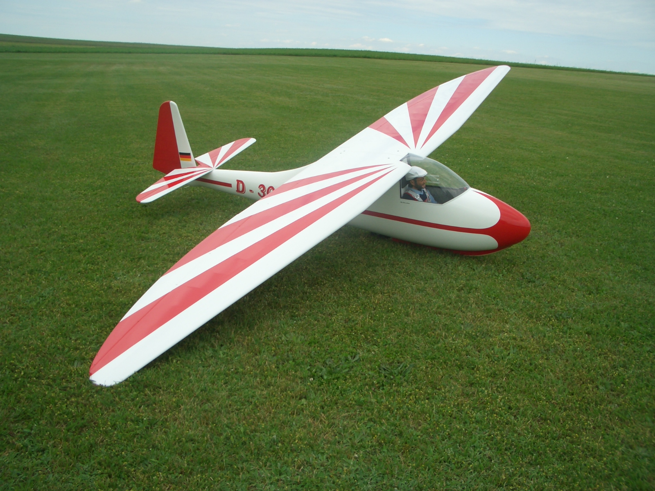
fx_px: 662
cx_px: 328
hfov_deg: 52.6
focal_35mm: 35
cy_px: 246
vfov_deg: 40.7
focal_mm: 5.8
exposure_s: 1/400
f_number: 4.3
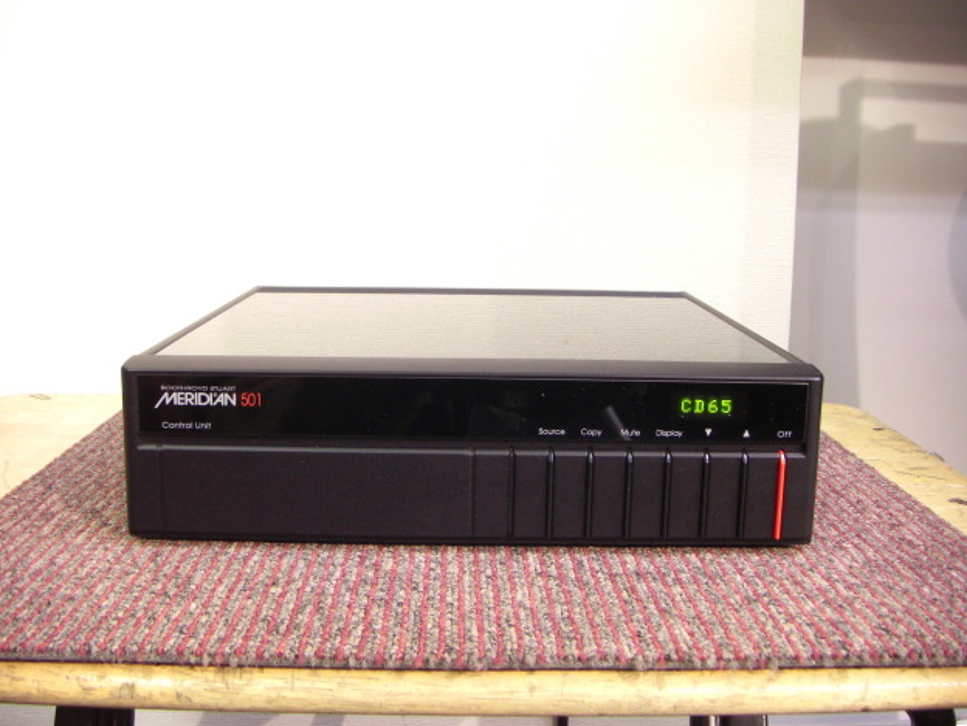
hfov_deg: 47.9
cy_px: 360
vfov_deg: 36.8
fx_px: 1089
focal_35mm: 39
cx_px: 474
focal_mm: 6.3
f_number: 3.4
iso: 200
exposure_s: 1/15
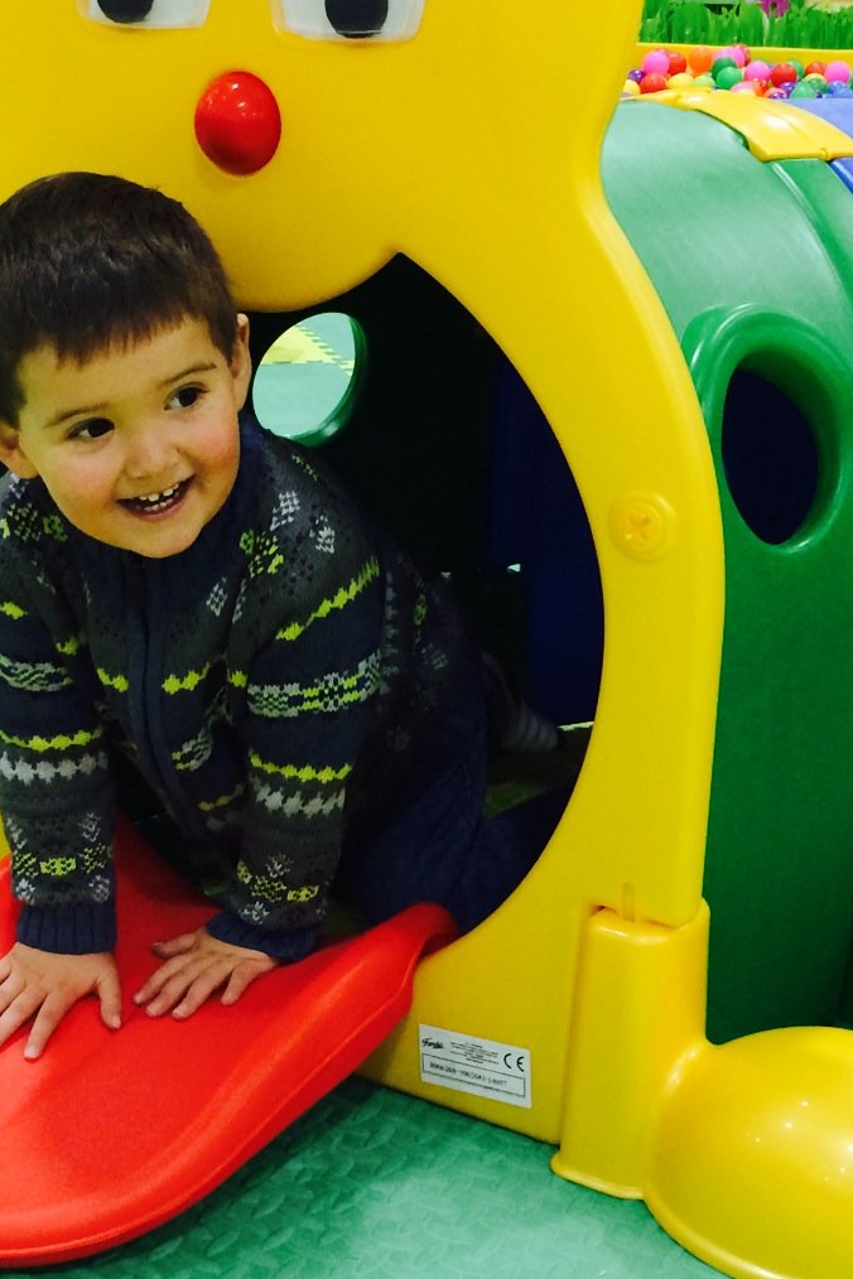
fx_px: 2239
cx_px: 323
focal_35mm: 63
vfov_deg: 31.9
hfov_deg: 21.5
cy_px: 580
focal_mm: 4.12
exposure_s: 1/30
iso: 125
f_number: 2.2
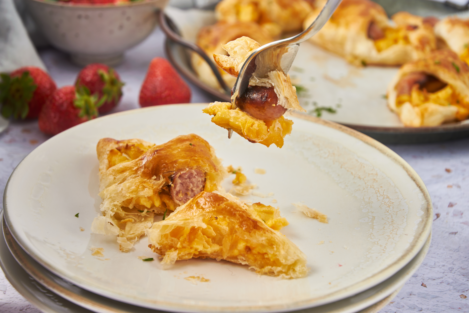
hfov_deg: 24.6
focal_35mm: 82
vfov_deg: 16.6
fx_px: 1075
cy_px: 156
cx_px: 234
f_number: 8
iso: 100
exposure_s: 1/100
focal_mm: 55
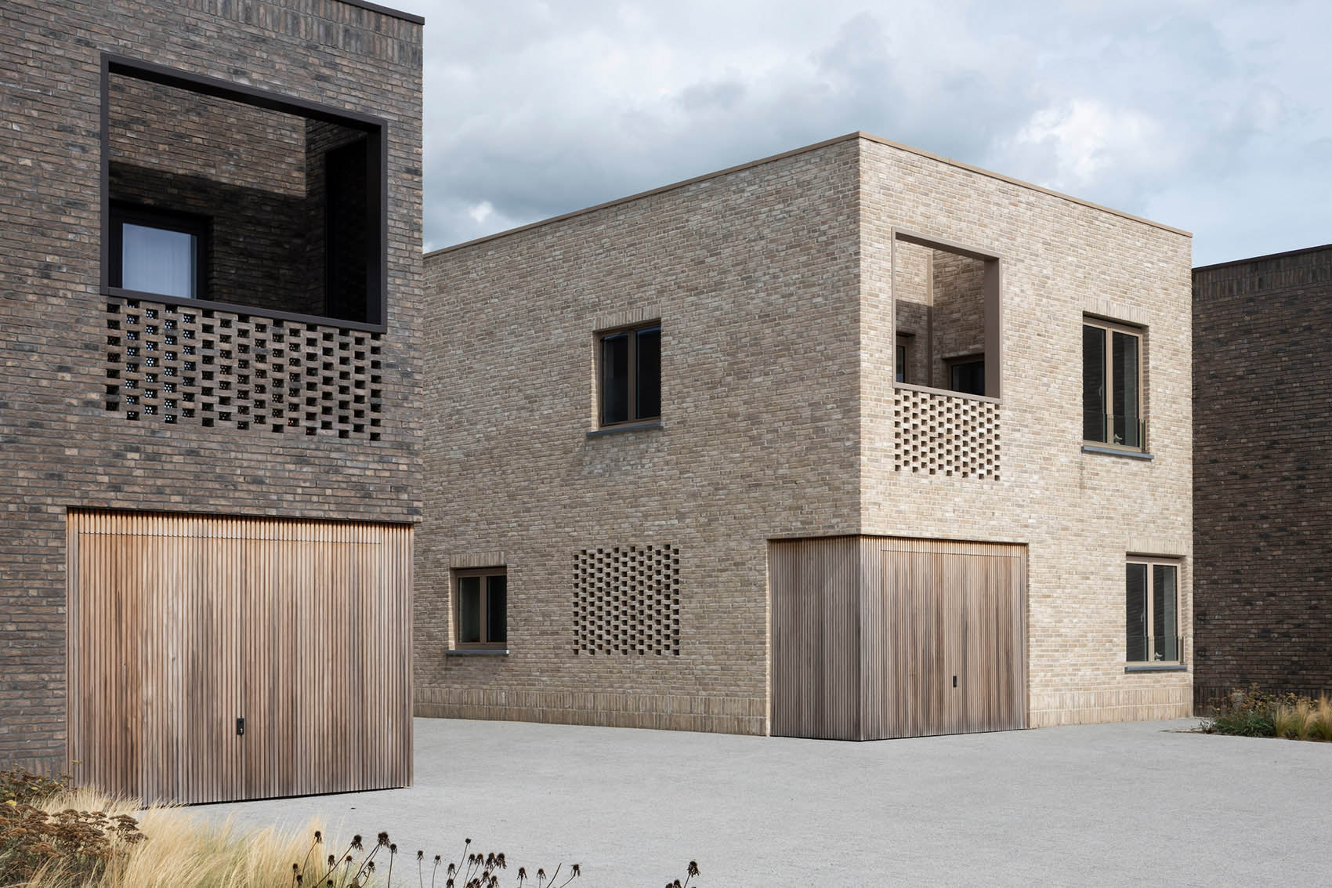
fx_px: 1665
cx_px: 666
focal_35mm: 45
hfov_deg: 43.6
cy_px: 444
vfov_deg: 29.9
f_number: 22
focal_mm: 45
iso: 100
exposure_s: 1/30
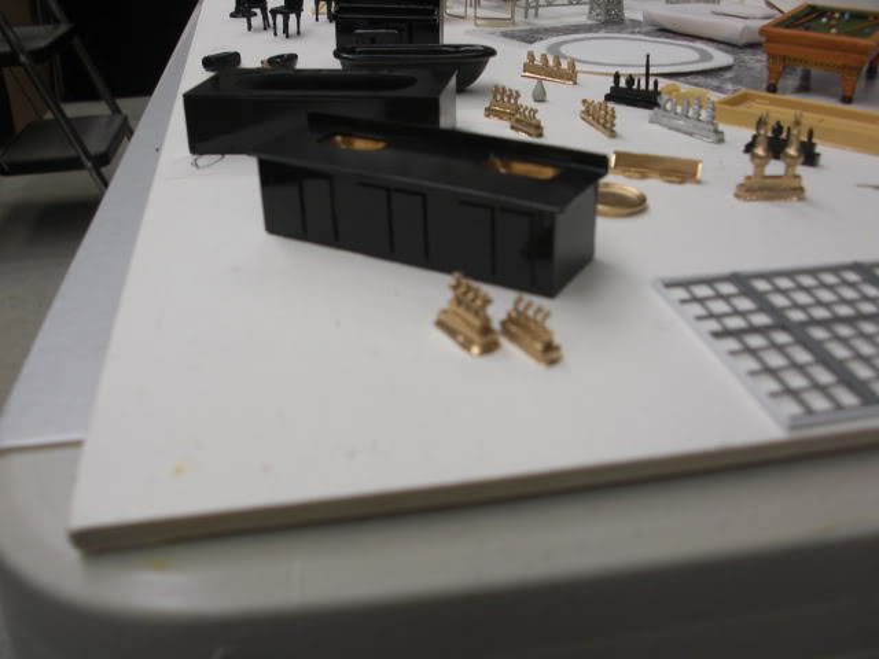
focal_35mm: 36
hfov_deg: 51.4
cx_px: 440
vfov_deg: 39.7
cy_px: 330
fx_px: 914
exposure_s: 1/100
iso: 100
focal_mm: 6.3
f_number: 2.8
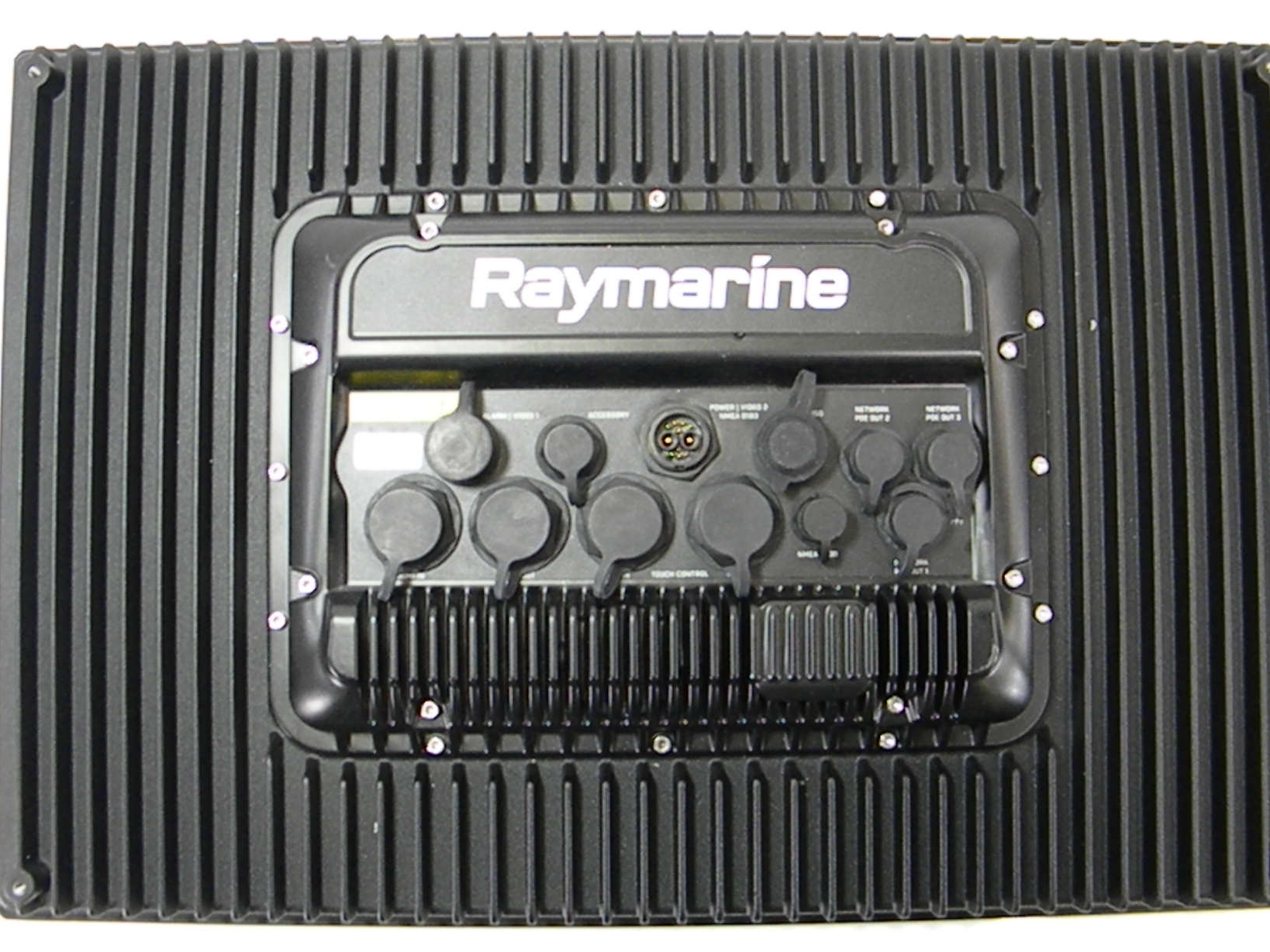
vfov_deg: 40.7
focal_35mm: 35
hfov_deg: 52.6
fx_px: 1284
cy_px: 473
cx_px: 658
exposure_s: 1/109
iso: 720
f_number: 3.5
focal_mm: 5
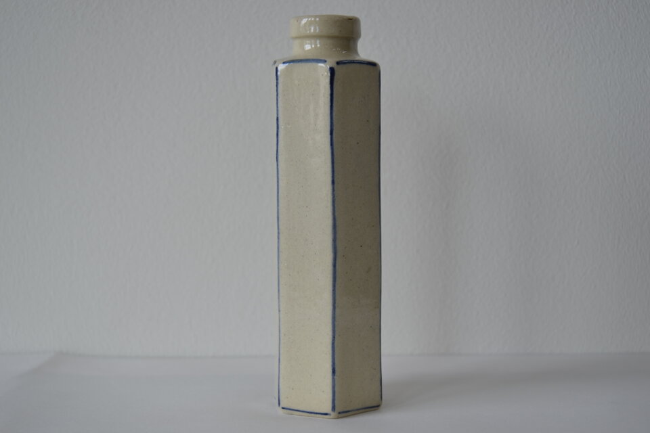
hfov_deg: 33.4
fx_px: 1083
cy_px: 216
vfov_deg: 22.6
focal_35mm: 60
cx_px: 325
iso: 100
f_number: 5.6
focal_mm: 40
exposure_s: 1/60
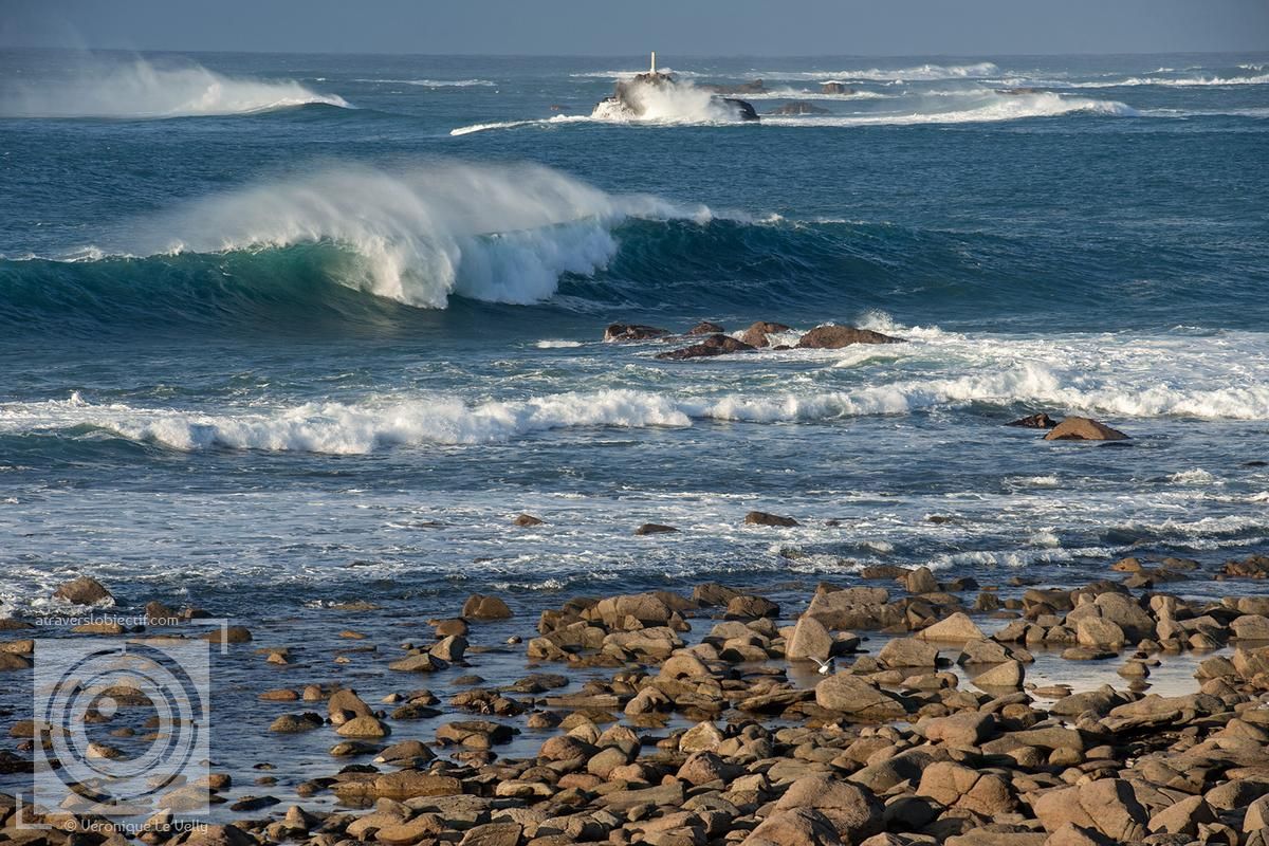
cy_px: 423
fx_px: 7049
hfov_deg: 10.3
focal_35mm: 200
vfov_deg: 6.9
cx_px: 634
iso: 400
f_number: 11
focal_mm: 200
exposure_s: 1/500
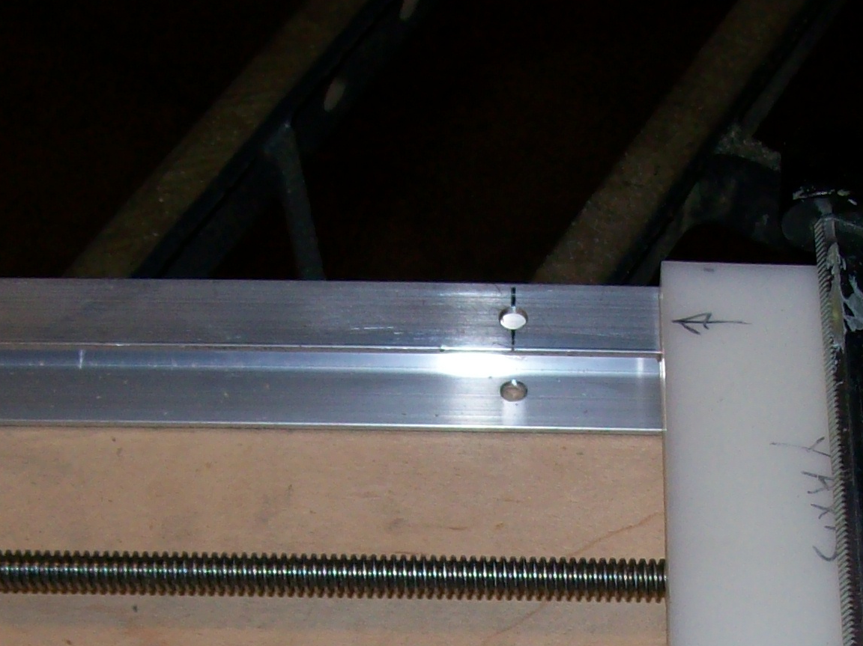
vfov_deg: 16.1
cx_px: 493
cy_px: 704
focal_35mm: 89
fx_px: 2218
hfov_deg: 22.0
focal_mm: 6
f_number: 2.7
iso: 80
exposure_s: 1/64
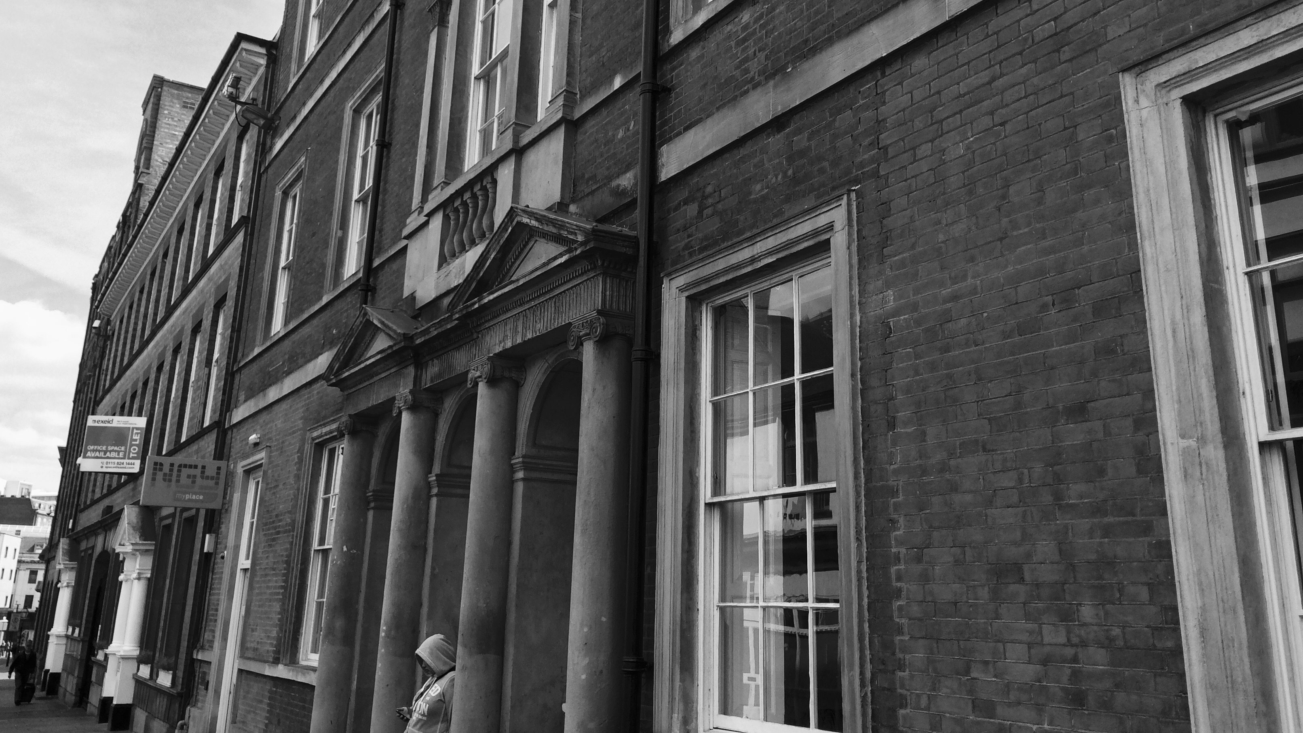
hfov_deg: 61.0
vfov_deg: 36.5
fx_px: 1106
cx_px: 644
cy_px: 273
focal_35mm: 32
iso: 32
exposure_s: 1/733
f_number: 2.2
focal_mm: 4.15
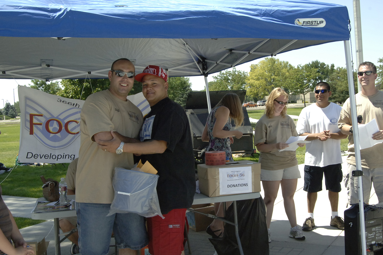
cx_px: 193
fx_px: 473
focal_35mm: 45
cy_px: 125
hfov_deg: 44.0
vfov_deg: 30.2
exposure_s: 1/500
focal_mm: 29
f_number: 11
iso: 800
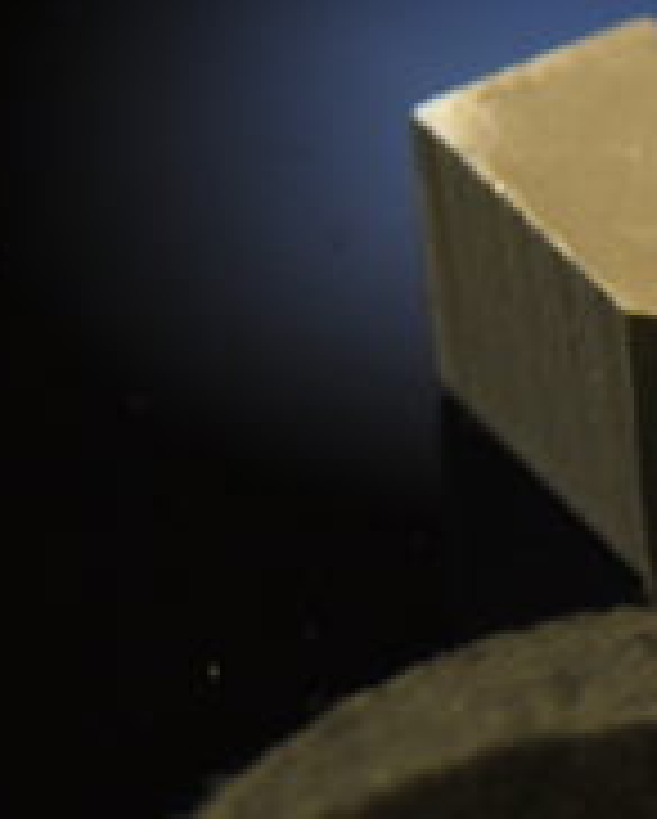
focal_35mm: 672
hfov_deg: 2.3
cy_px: 693
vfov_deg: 2.9
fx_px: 16297
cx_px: 1593
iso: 200
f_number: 5.6
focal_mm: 85
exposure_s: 1/4
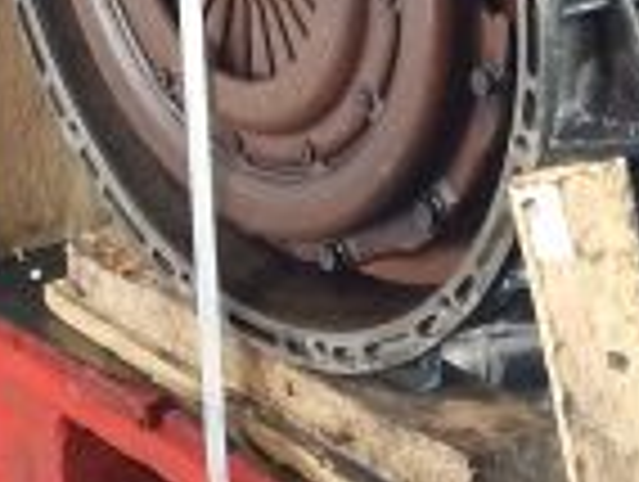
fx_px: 1794
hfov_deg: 18.6
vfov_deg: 13.7
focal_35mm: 97
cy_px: -369
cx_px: 860
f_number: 1.8
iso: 200
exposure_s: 1/50
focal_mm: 6.4
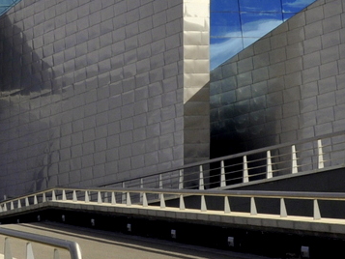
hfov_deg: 13.7
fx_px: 1416
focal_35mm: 142
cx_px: -17
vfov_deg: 10.4
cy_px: 58
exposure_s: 1/500
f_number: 11
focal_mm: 22
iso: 200
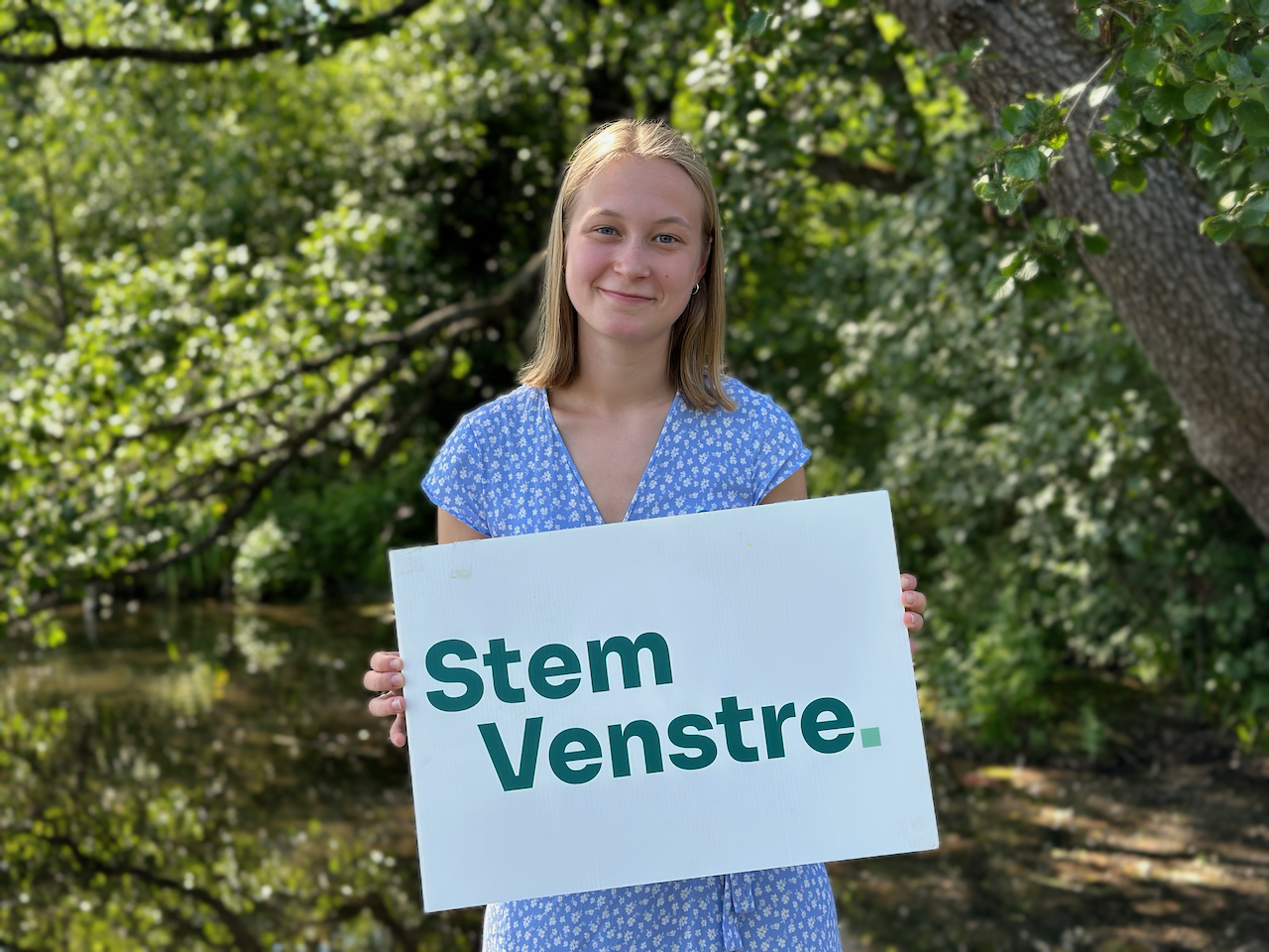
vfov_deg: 30.3
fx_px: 1760
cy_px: 476
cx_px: 634
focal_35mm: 48
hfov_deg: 39.7
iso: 80
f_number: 1.78
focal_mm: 6.86
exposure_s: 1/935
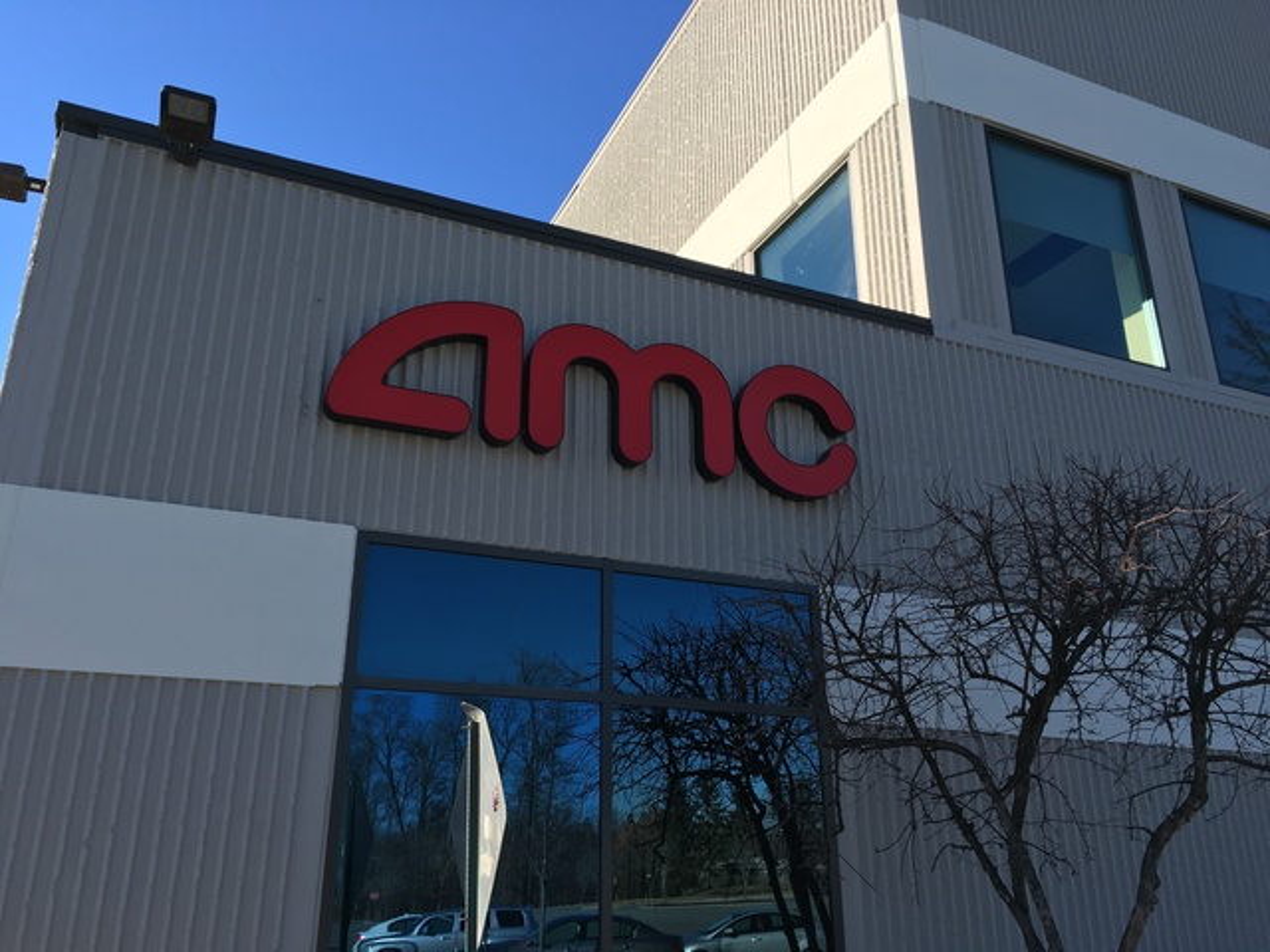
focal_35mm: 29
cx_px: 635
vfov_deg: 48.2
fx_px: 1064
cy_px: 476
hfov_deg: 61.7
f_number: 2.2
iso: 25
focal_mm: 4.15
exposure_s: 1/761
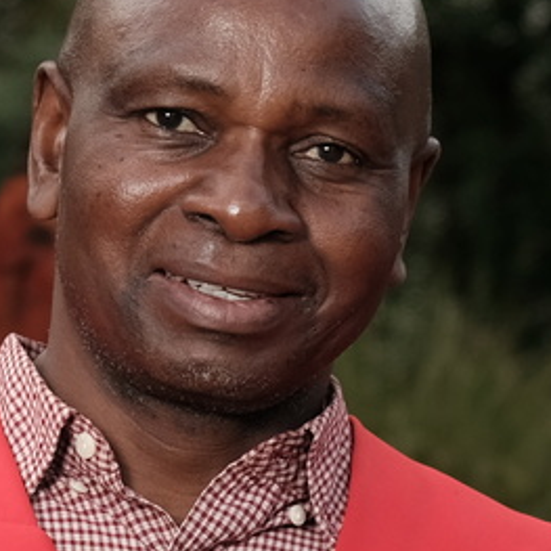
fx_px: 9256
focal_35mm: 514
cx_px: 1073
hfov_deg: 3.4
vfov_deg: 3.4
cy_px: 957
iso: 200
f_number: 4.5
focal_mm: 63.8
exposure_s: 1/200
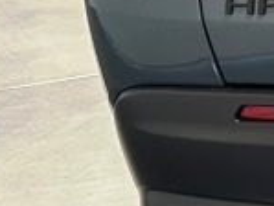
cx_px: 653
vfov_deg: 8.9
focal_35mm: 165
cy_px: -72
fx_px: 1307
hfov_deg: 10.4
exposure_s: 1/60
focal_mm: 6.86
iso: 320
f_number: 1.78
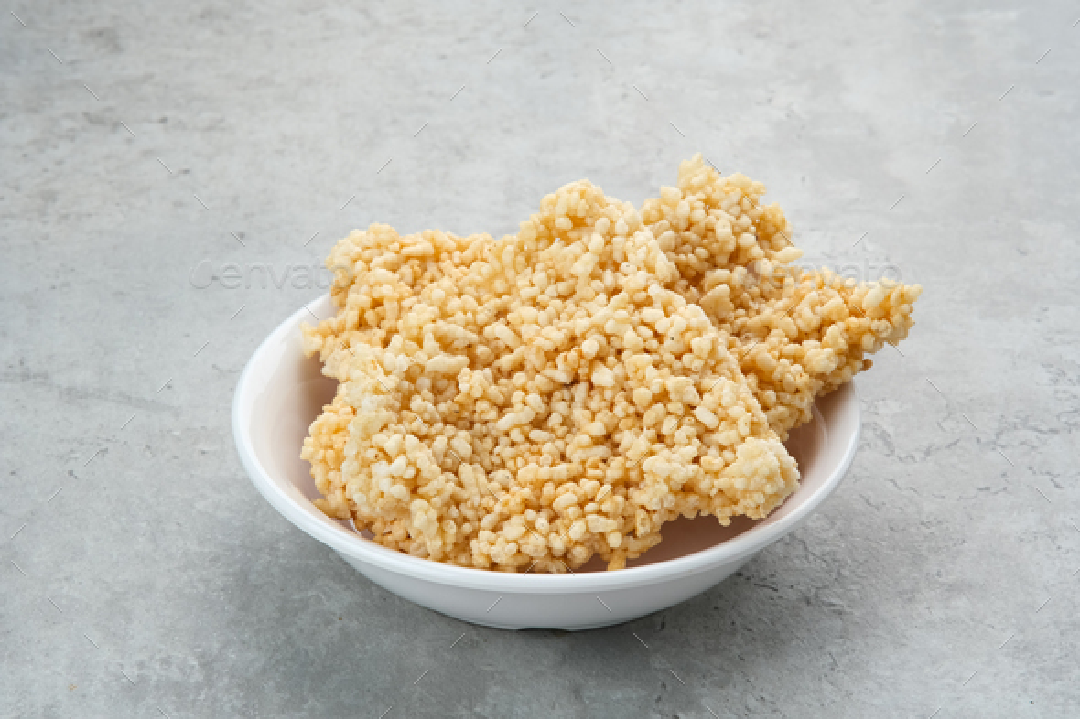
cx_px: 540
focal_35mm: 128
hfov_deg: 16.0
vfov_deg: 10.7
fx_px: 3839
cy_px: 360
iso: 500
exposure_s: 1/100
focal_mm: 85
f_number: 13
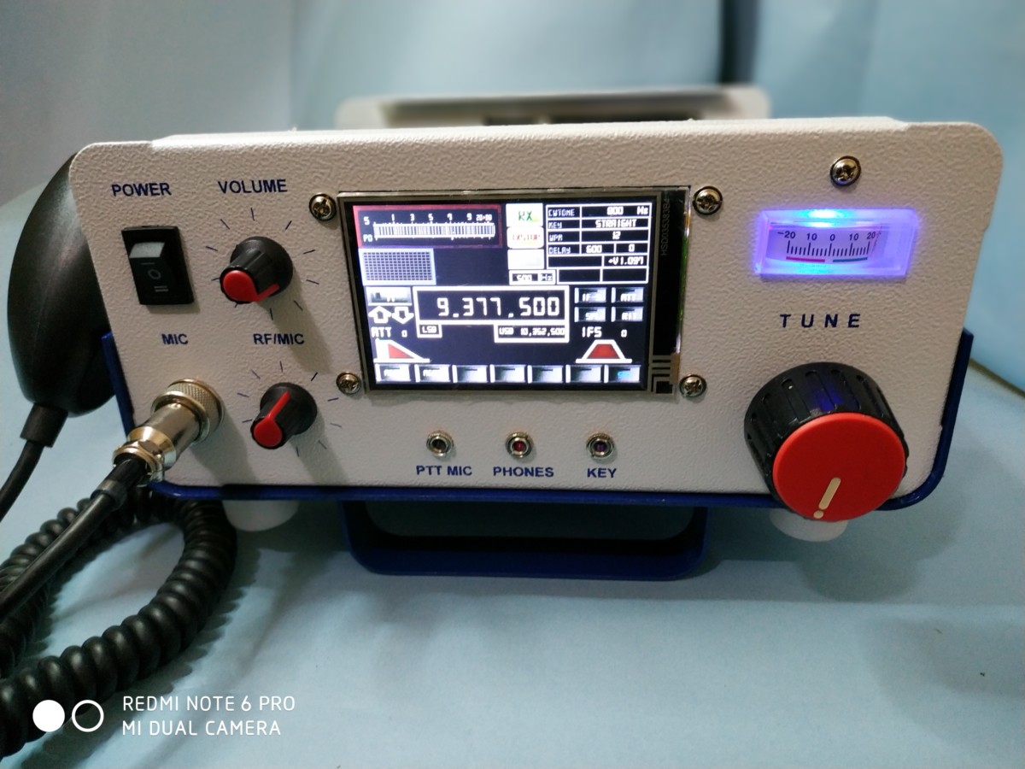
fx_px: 711
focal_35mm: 24
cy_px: 384
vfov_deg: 56.8
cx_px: 512
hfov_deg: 71.6
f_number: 1.9
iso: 400
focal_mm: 3.94
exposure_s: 1/20
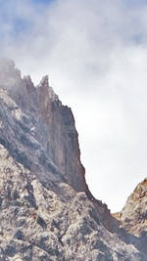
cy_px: 263
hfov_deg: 2.3
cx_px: 58
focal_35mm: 526
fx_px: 3650
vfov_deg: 4.1
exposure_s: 1/400
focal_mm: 55
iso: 200
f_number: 10
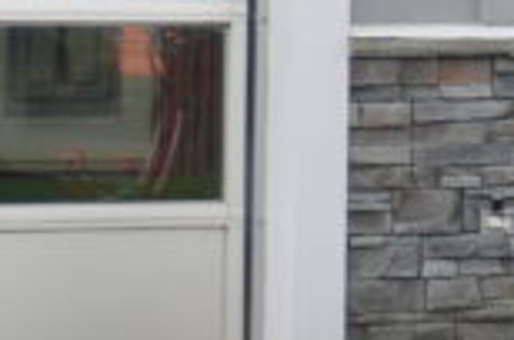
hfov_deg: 6.3
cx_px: 1512
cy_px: -152
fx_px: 4274
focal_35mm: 300
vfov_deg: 4.5
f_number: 5
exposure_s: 1/60
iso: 100
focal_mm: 30
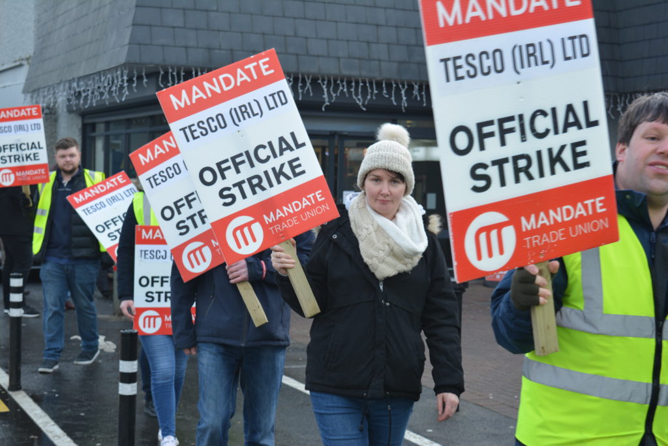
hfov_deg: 31.9
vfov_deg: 21.6
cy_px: 223
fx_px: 1169
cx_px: 334
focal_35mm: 63
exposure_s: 1/160
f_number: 6.3
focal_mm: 42
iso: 200
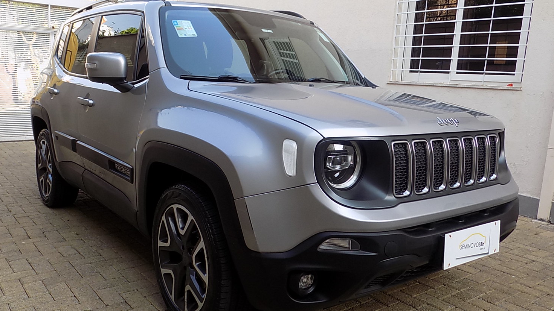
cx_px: 261
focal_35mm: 32
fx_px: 470
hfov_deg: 61.0
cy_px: 162
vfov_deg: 36.7
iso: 80
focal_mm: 4.8
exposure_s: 1/125
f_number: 3.2
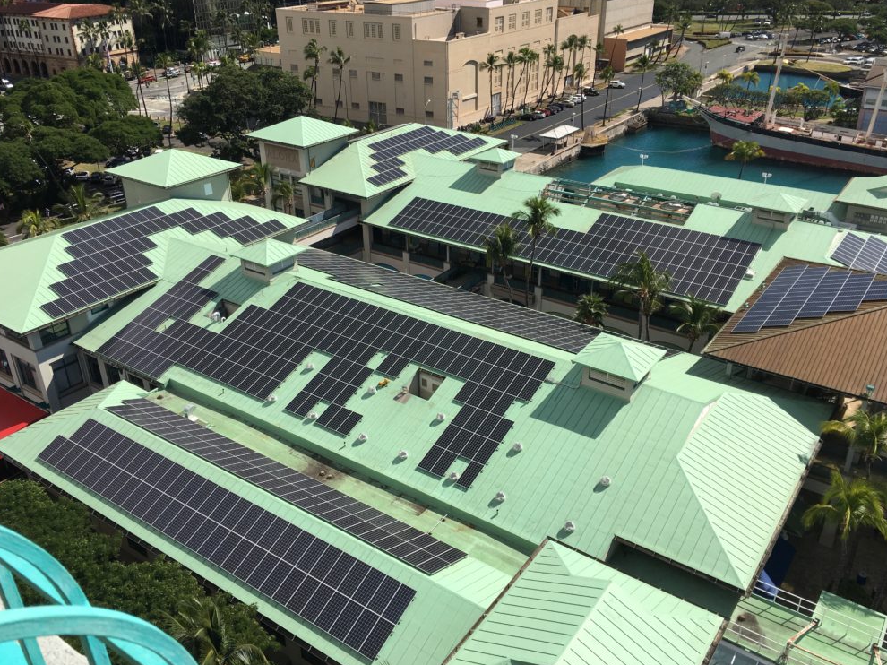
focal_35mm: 30
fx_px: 769
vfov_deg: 46.8
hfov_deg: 60.0
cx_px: 451
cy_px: 339
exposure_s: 1/2262
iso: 25
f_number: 2.2
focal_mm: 4.15
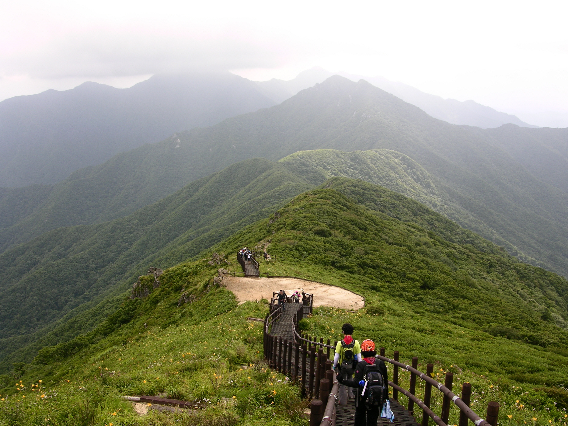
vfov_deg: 39.6
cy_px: 219
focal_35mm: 36
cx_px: 291
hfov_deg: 51.4
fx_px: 591
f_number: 7.1
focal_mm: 8.9
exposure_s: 1/88.3
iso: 50
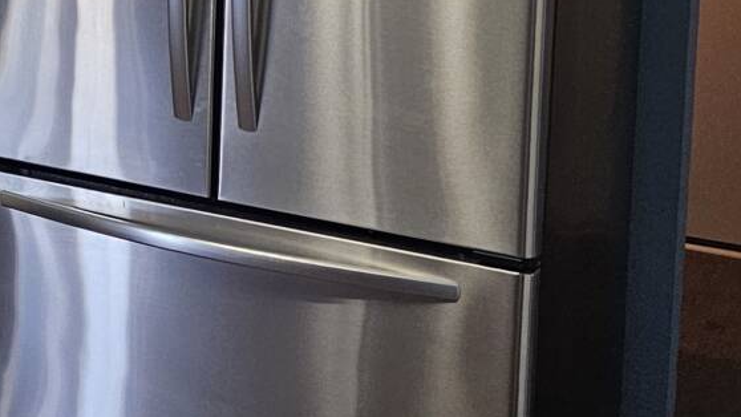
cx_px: -618
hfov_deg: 18.1
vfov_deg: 12.7
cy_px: -141
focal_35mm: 92
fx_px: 1808
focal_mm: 6.3
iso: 320
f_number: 1.7
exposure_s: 1/120
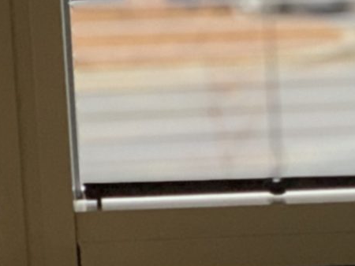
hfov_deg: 6.3
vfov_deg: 5.0
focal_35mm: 296
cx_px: 930
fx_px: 3034
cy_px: 286
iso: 125
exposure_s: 1/103
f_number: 2.4
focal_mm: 6
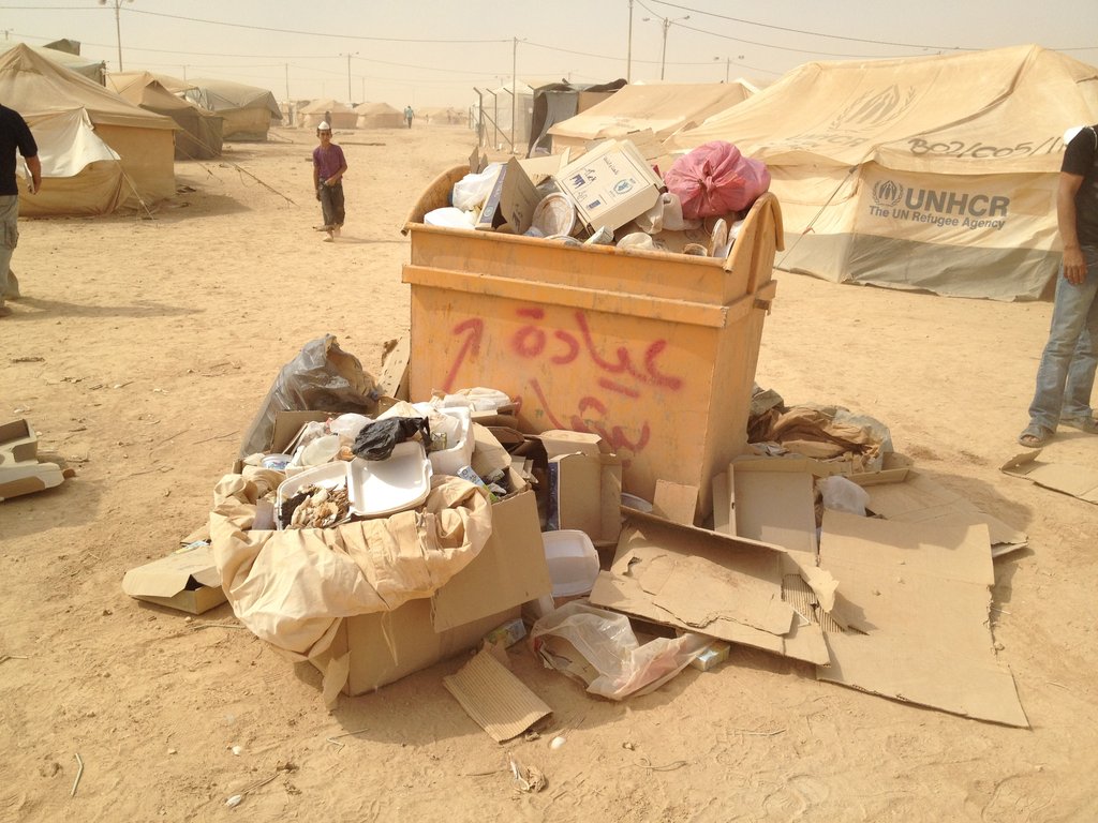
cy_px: 412
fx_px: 1110
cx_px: 549
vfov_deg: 40.7
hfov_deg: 52.6
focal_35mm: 35
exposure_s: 1/2632
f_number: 2.4
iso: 64
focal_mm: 4.28
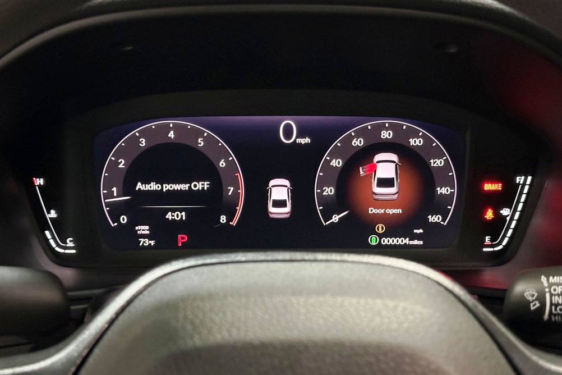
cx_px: 287
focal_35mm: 51
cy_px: 181
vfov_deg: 26.5
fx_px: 796
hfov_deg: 38.9
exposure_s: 1/24
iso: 640
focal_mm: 6.86
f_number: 1.78
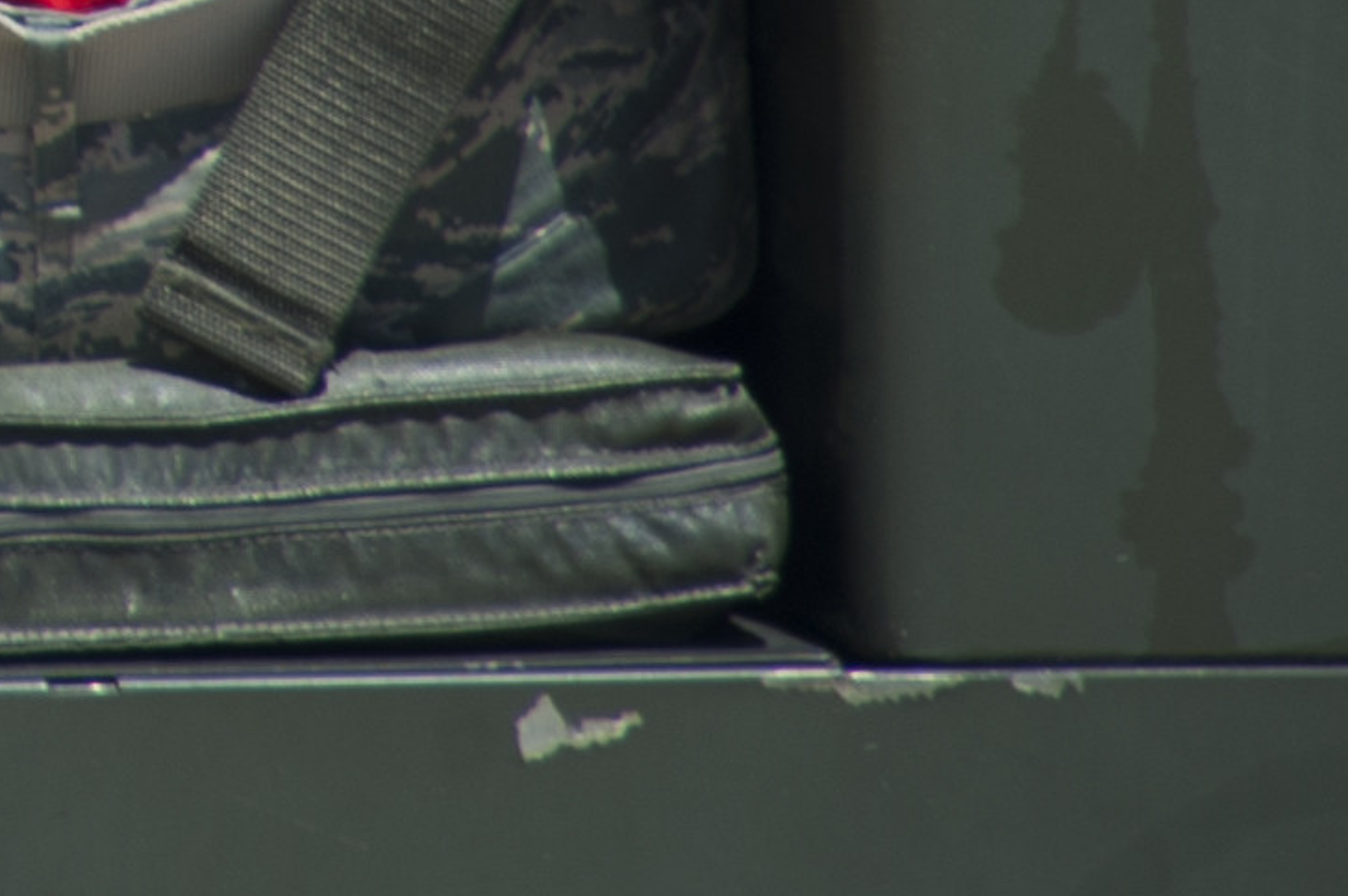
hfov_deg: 2.9
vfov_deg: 1.9
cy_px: -1148
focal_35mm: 702
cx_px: -1804
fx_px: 26262
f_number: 5.6
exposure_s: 1/500
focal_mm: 120
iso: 100
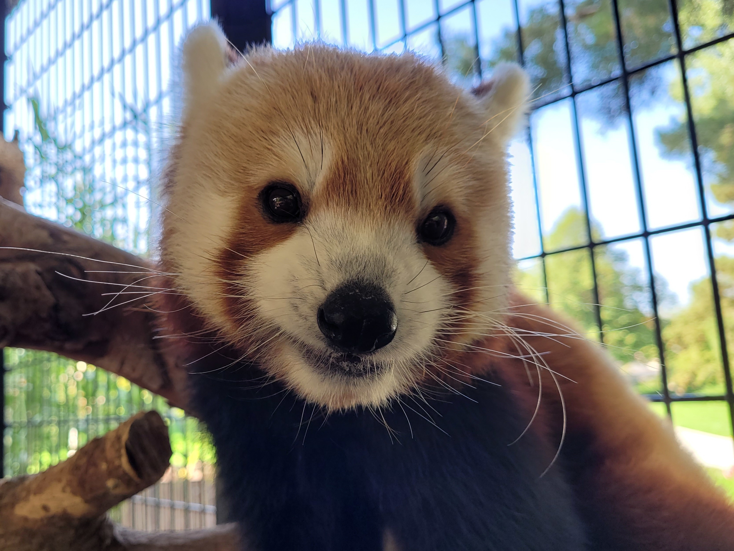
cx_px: 367
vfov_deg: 53.1
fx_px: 551
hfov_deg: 67.3
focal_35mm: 26
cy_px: 276
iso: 40
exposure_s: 1/145
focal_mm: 5.4
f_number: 1.8
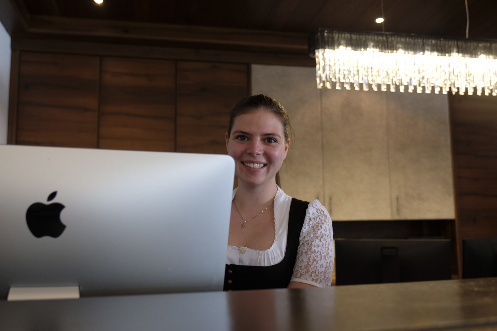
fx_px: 497
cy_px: 166
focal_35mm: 36
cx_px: 248
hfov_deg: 53.1
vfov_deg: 36.9
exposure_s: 1/45
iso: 800
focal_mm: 24.2
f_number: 2.8
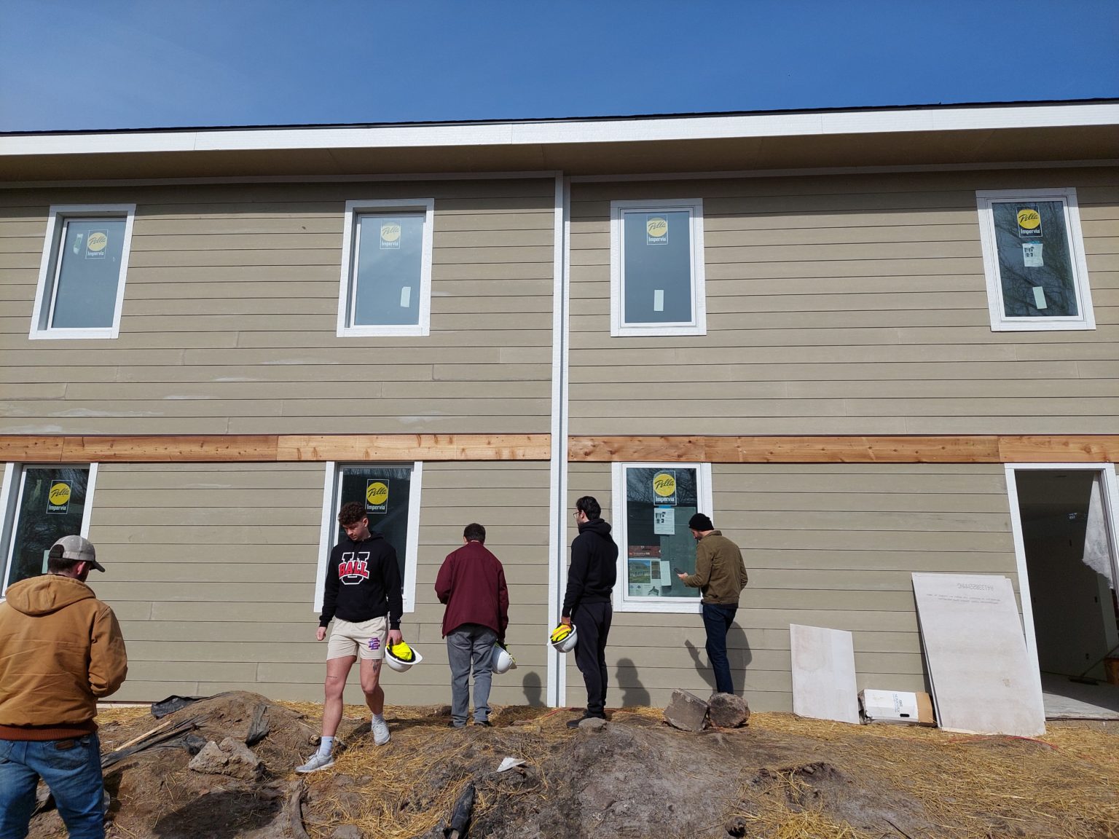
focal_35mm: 25
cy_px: 420
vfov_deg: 54.9
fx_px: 808
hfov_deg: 69.4
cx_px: 560
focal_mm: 5.23
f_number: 1.8
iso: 40
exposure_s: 1/3020
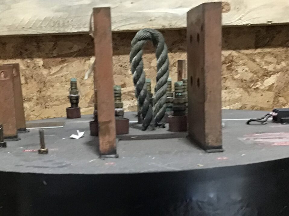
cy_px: 154
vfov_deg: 23.5
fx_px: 518
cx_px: 121
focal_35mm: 62
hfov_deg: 31.1
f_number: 2.4
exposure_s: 1/15
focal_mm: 3.3
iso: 200
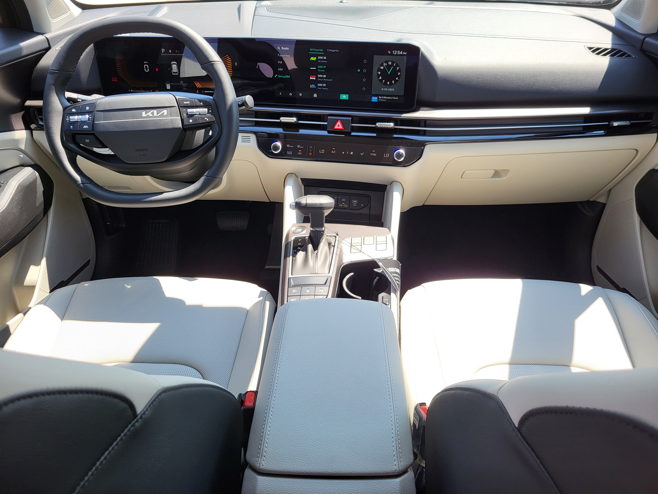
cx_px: 329
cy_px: 247
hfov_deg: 67.3
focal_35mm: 26
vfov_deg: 53.1
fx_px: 494
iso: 40
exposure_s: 1/419
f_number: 1.8
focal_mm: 5.4
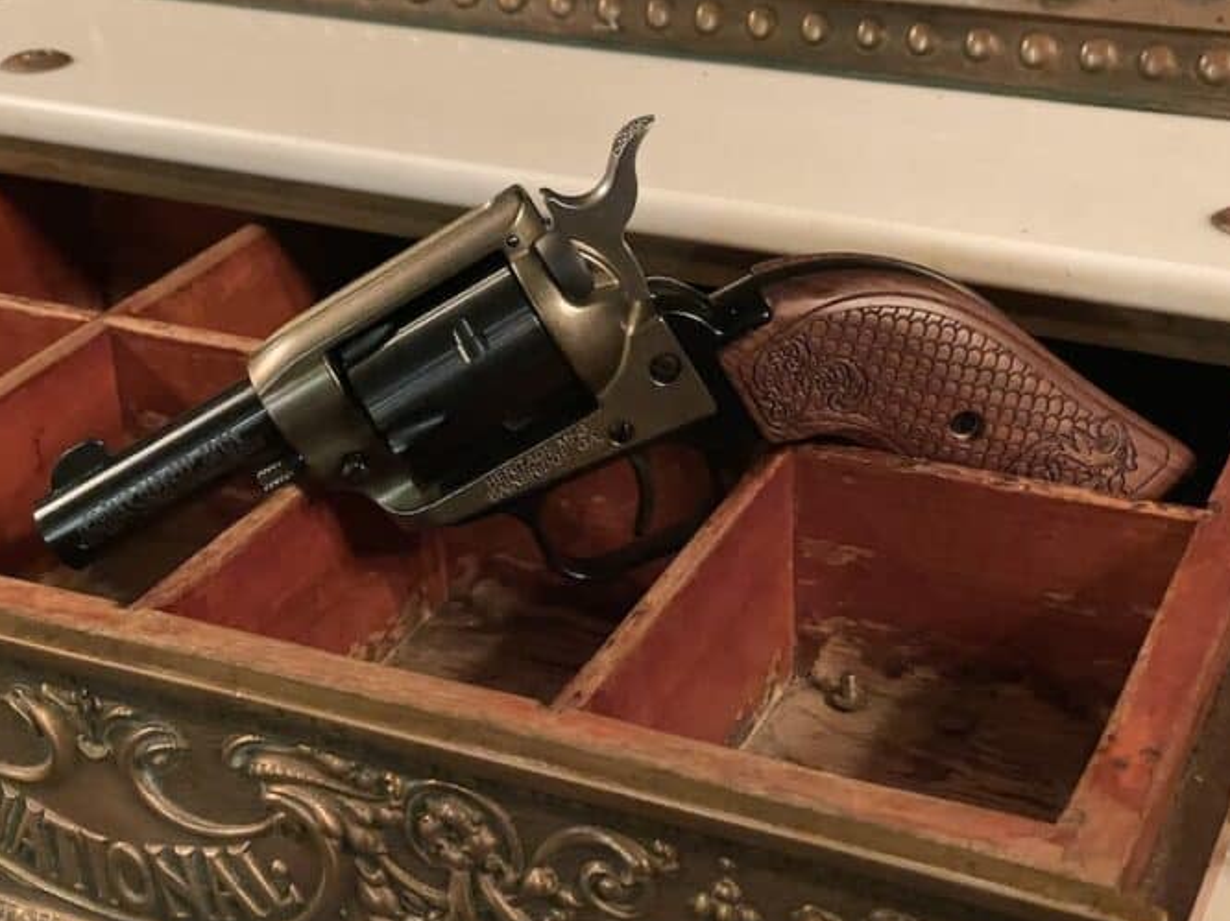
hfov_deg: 32.2
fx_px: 2131
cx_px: 635
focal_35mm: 60
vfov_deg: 24.4
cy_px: 469
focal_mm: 6
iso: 1600
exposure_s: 1/20
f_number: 2
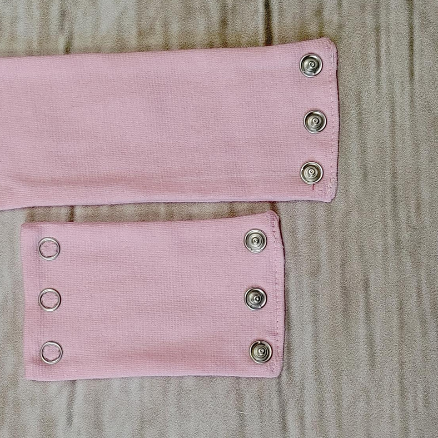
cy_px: 219
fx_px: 888
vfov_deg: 27.7
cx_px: 146
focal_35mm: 62
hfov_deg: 27.6
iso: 300
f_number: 1.8
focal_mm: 4.81
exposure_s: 1/100
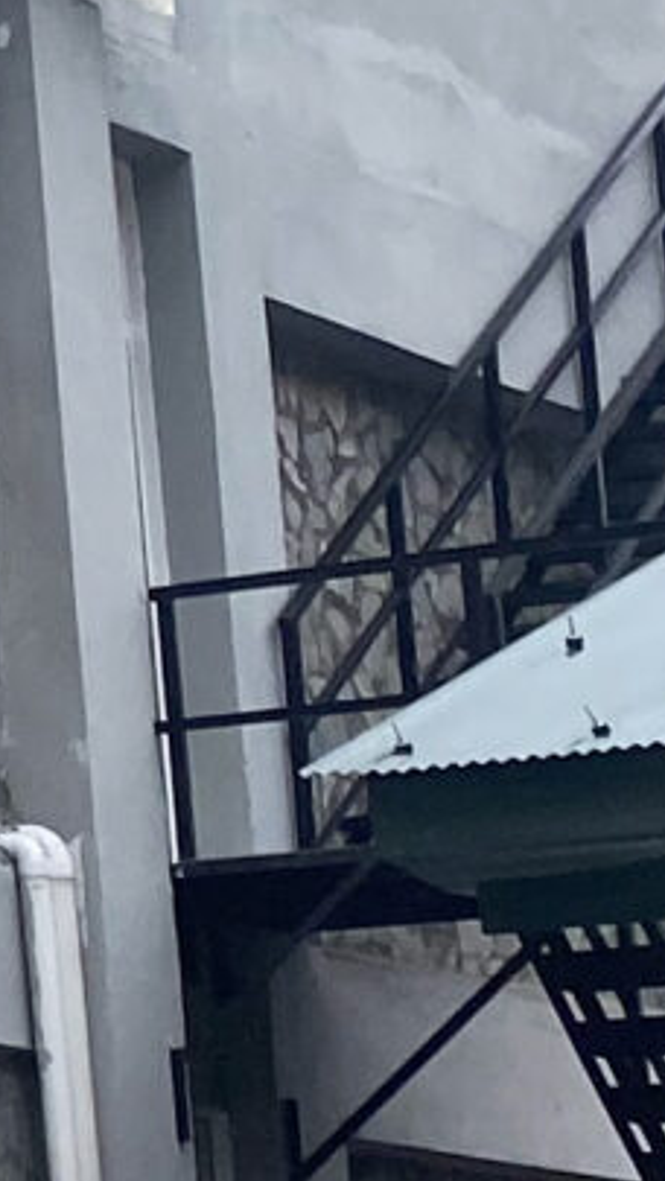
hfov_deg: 5.6
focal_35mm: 179
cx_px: -2278
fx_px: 5608
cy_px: 388
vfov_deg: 12.0
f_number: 1.8
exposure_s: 1/1779
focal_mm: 4.25
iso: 32
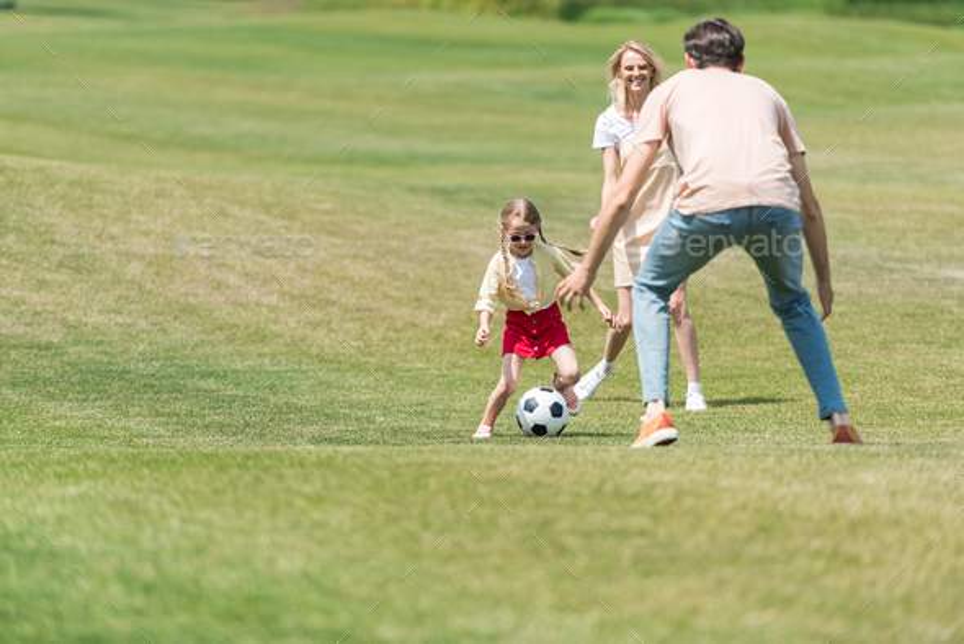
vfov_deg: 6.9
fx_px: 5358
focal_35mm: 200
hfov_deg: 10.3
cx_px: 482
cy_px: 322
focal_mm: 200
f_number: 2.8
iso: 200
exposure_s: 1/3200
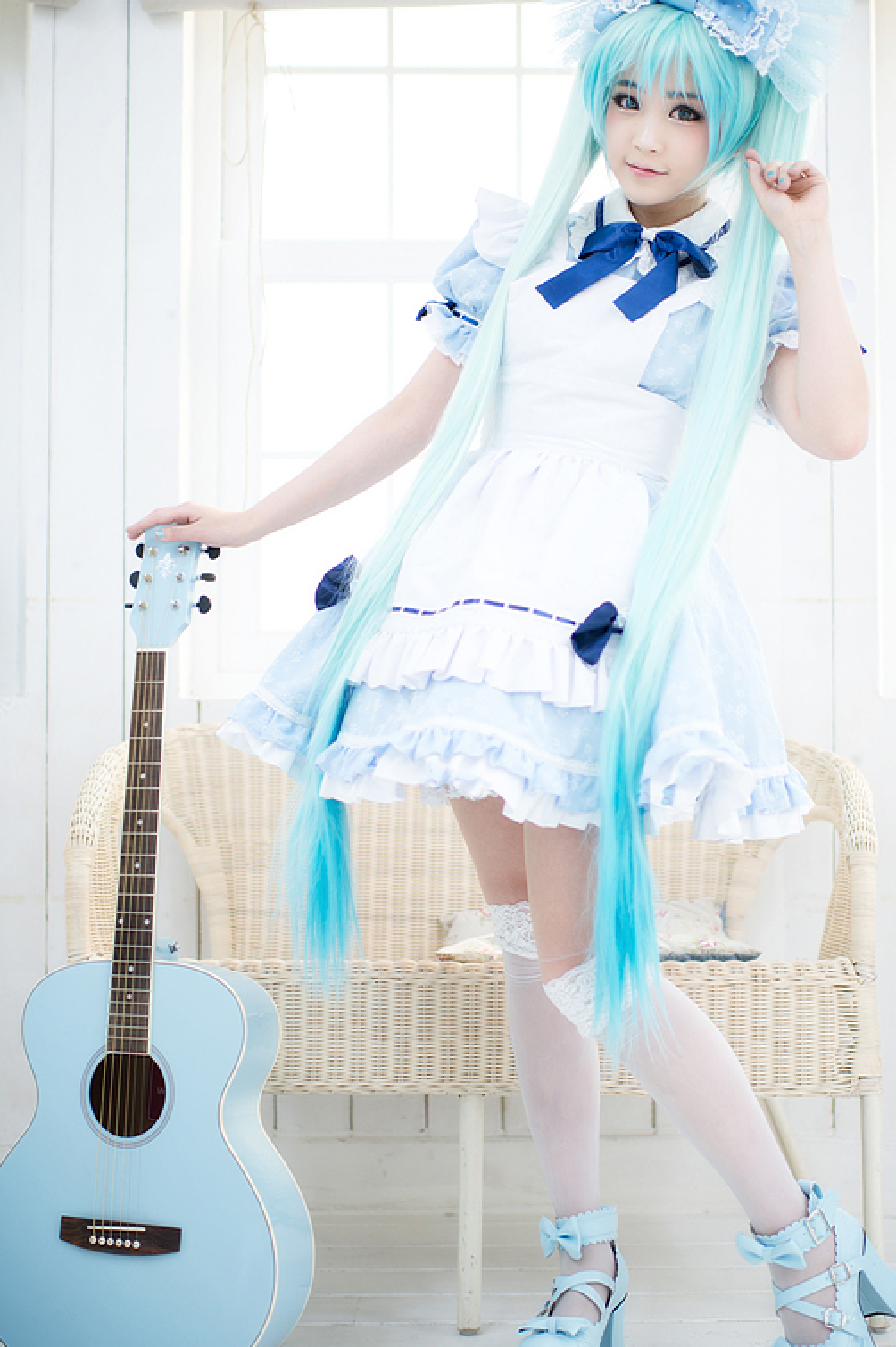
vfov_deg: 38.9
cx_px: 494
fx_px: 1907
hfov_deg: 26.4
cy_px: 642
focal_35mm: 51
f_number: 1.4
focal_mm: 35
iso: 100
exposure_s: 1/200
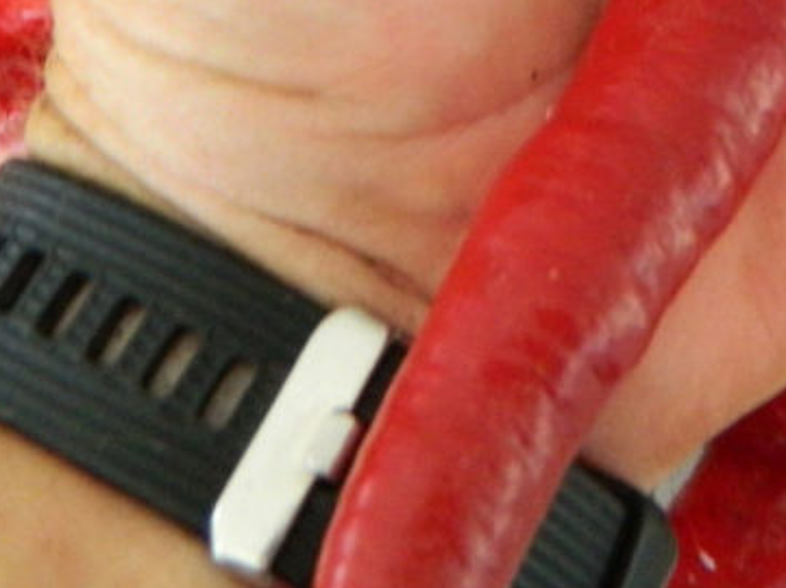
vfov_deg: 19.1
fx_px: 1611
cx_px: 686
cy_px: -176
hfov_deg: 26.6
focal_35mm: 71
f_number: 3.1
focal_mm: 4.5
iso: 400
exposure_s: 1/200
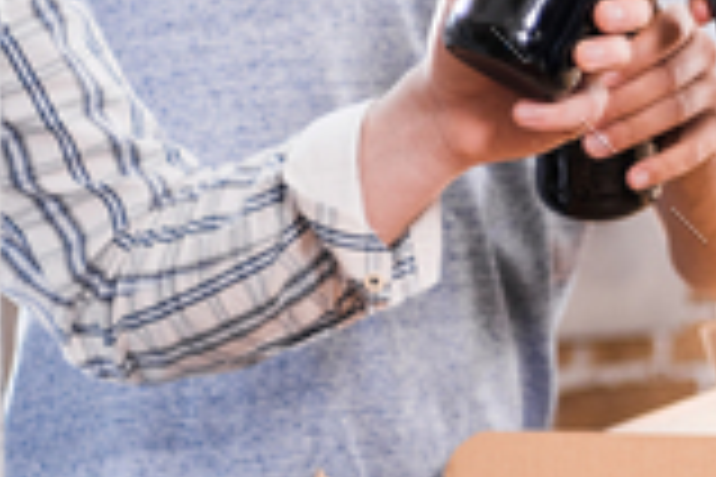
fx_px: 3679
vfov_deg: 7.4
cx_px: 892
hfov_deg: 10.9
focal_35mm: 185
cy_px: -14
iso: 200
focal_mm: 50
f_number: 2.8
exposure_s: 1/100
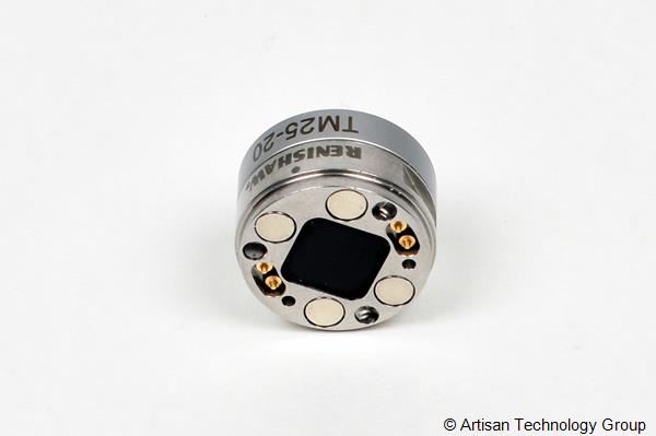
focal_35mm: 51
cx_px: 328
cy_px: 218
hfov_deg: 38.9
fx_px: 929
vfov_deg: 26.4
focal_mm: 34
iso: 100
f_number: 10
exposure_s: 1/200
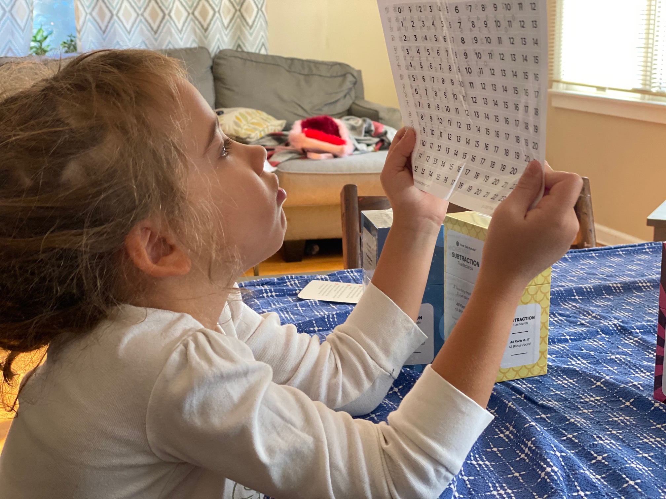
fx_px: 1000
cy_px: 250
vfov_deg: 28.0
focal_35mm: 52
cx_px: 333
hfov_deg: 36.8
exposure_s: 1/79
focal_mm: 6
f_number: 2
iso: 250
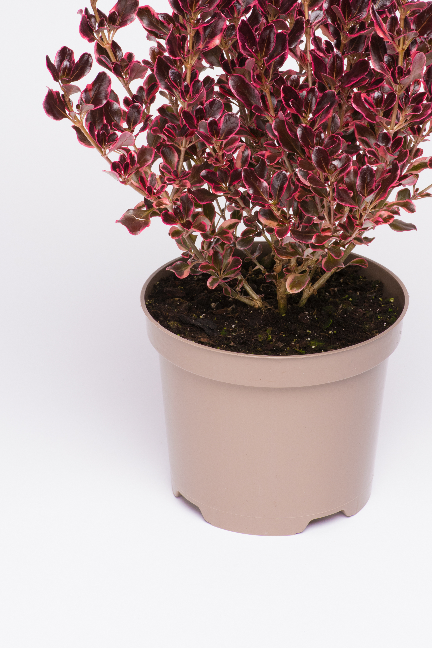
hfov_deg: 8.9
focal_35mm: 154
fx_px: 2769
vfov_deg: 13.3
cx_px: 272
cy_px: 183
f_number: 22
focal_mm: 105
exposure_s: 1/125
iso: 500
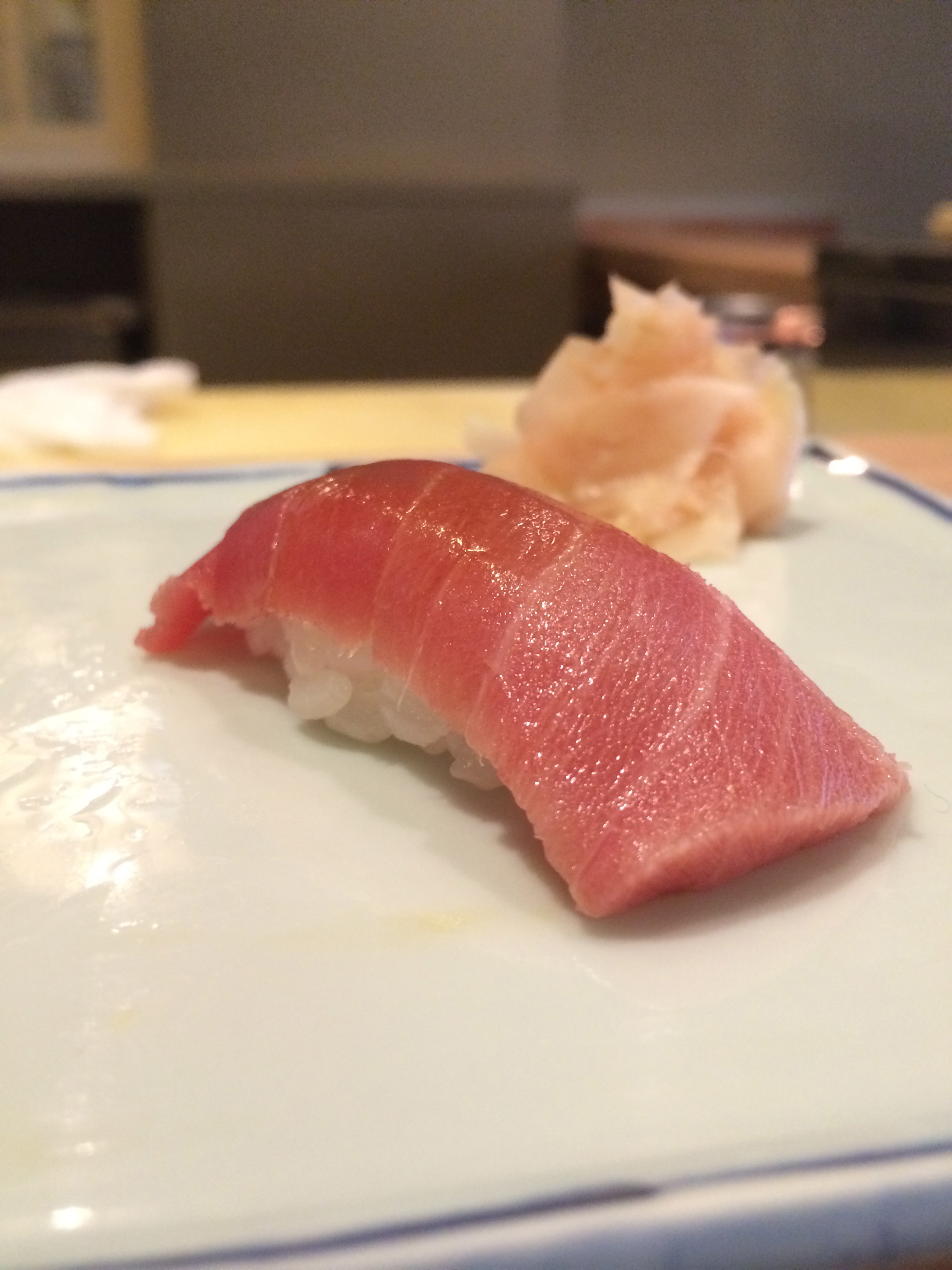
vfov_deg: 60.0
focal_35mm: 30
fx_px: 1100
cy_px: 635
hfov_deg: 46.8
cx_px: 476
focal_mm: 4.12
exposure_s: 1/20
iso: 320
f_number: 2.2
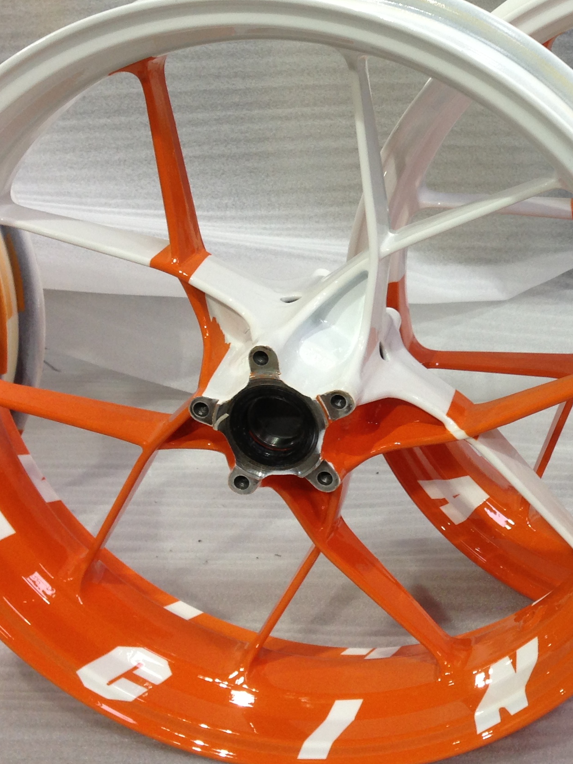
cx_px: 550
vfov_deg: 29.7
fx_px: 1434
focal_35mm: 65
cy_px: 276
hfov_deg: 21.9
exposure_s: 1/20
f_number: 2.4
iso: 50
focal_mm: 4.13
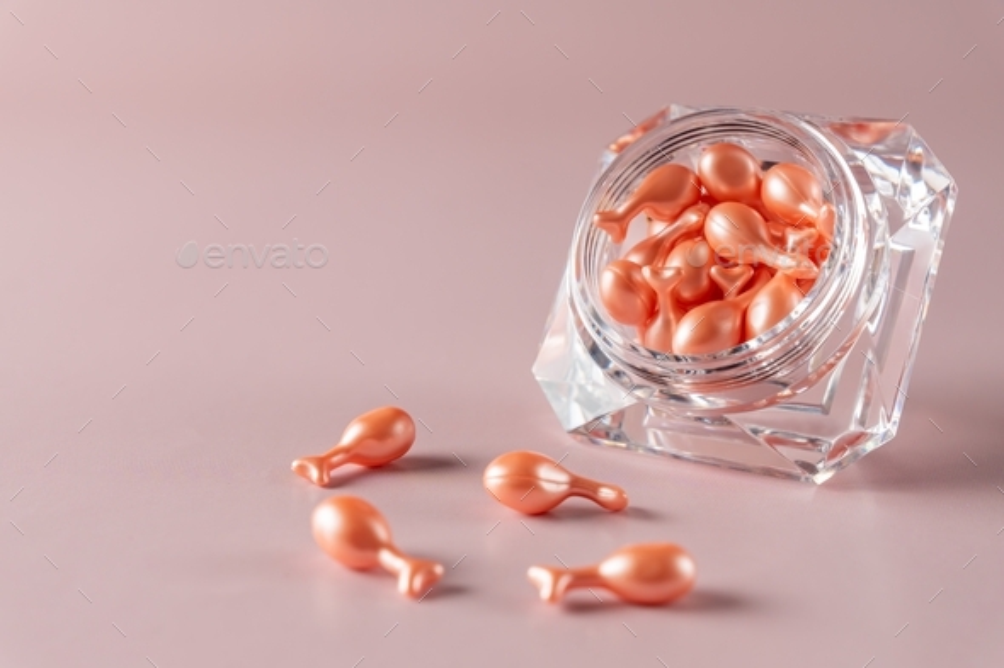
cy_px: 334
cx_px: 502
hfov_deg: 27.0
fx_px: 2091
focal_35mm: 75
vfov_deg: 18.2
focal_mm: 50
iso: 100
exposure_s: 1/100
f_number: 6.3
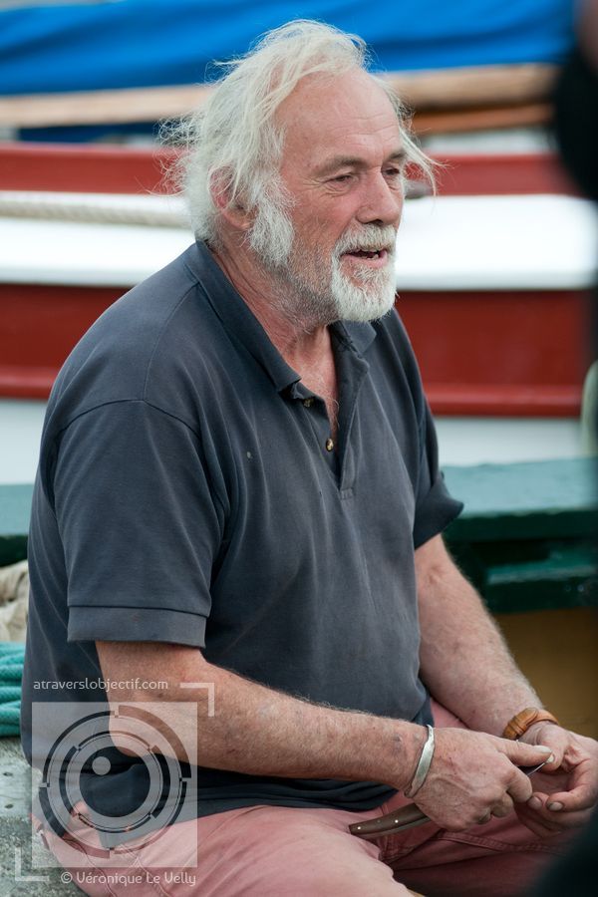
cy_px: 448
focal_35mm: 255
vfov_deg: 8.1
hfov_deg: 5.4
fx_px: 6353
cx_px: 299
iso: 400
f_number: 2.8
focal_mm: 170
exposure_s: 1/500
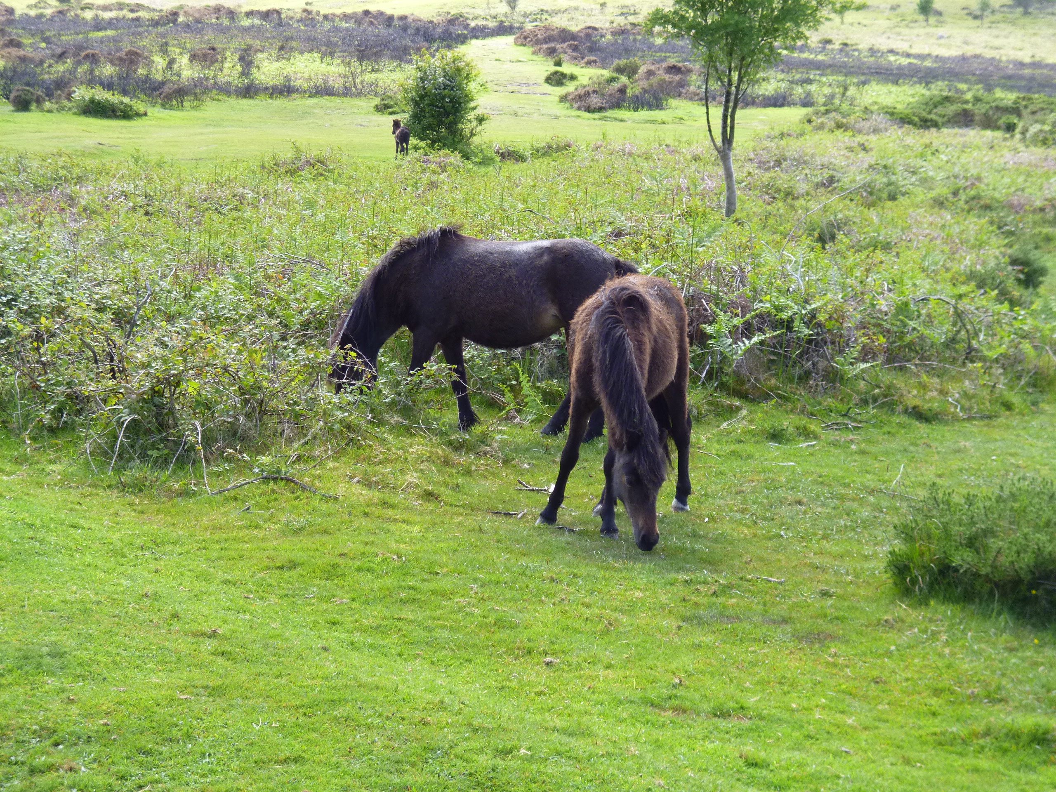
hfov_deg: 25.0
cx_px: 528
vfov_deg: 18.9
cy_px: 396
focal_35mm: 78
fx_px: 2379
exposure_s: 1/100
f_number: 4.9
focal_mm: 13.9
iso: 125
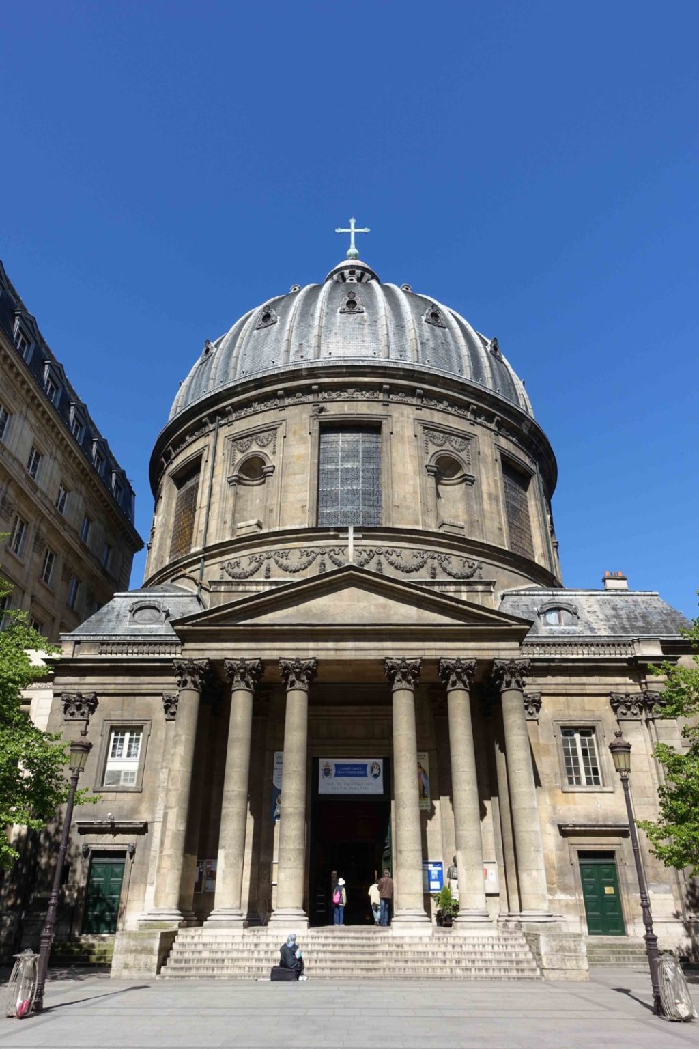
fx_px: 699
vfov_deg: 73.7
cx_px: 350
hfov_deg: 53.1
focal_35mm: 24
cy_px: 524
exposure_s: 1/500
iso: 125
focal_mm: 8.8
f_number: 5.6
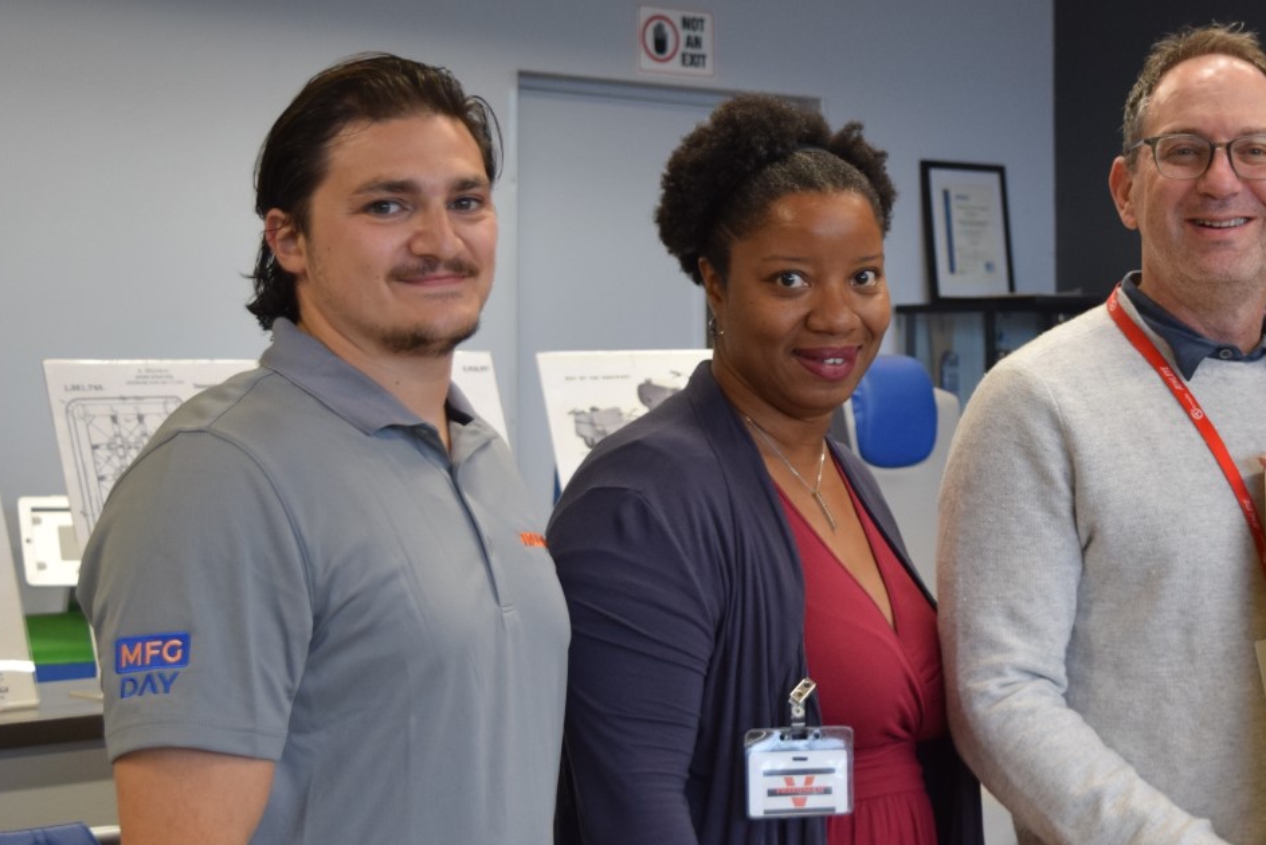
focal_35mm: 80
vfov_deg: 17.1
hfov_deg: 24.9
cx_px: 1050
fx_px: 2809
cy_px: 402
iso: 720
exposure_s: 1/60
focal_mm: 31
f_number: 4.2
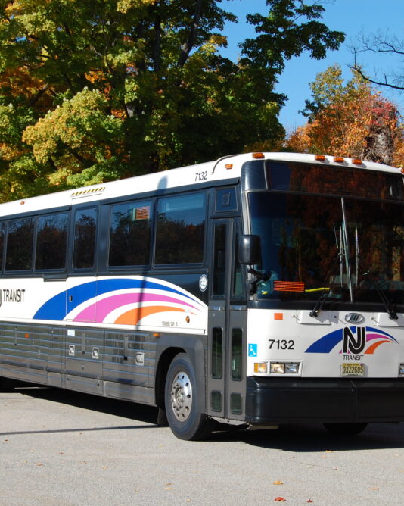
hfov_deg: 18.7
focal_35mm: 82
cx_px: 241
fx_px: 1226
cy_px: 257
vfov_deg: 23.3
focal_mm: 38
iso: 200
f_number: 9
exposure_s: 1/320
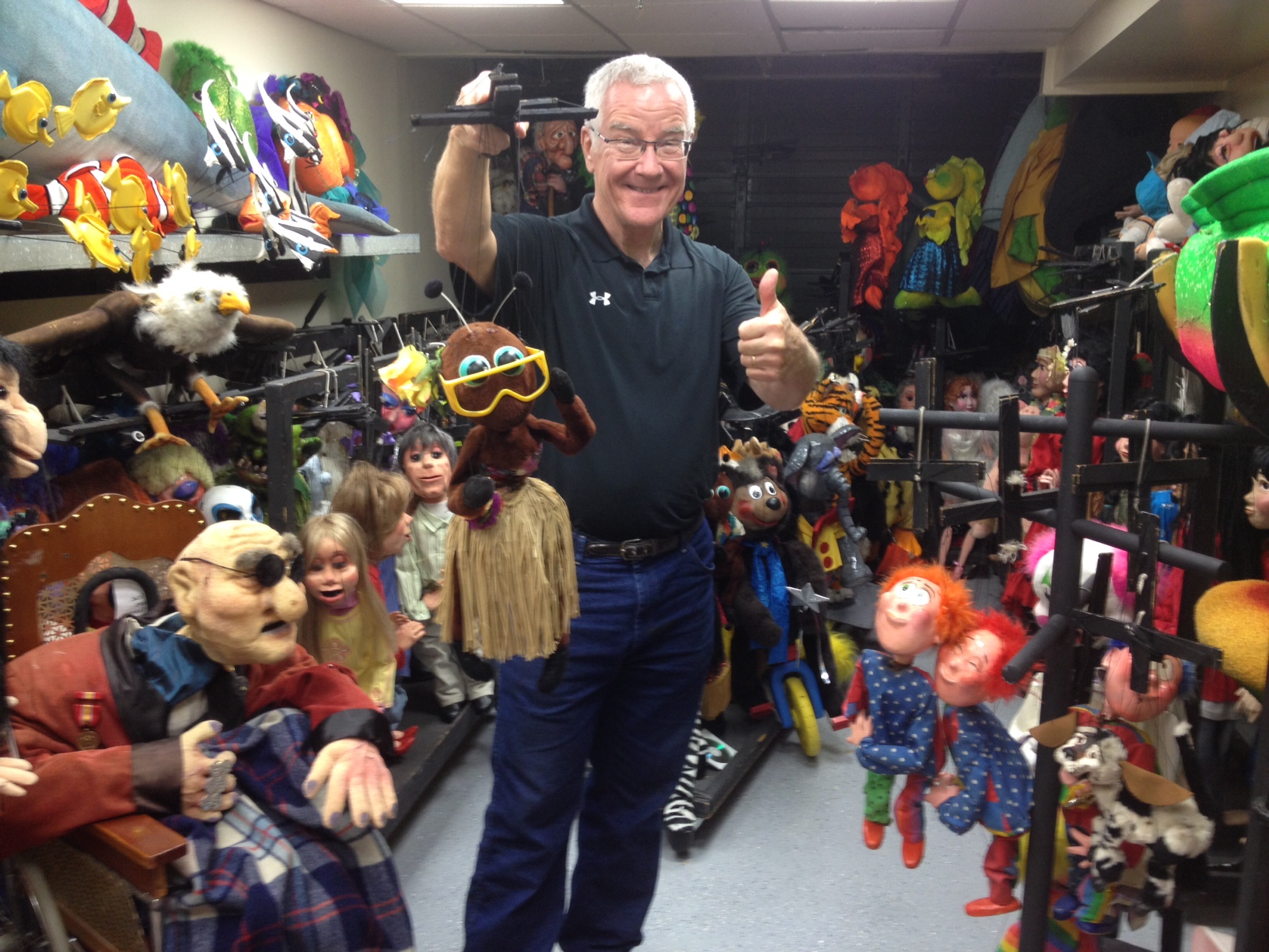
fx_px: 1283
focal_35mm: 35
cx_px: 634
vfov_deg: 40.7
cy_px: 476
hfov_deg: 52.6
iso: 80
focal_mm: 4.28
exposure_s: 1/20
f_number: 2.4
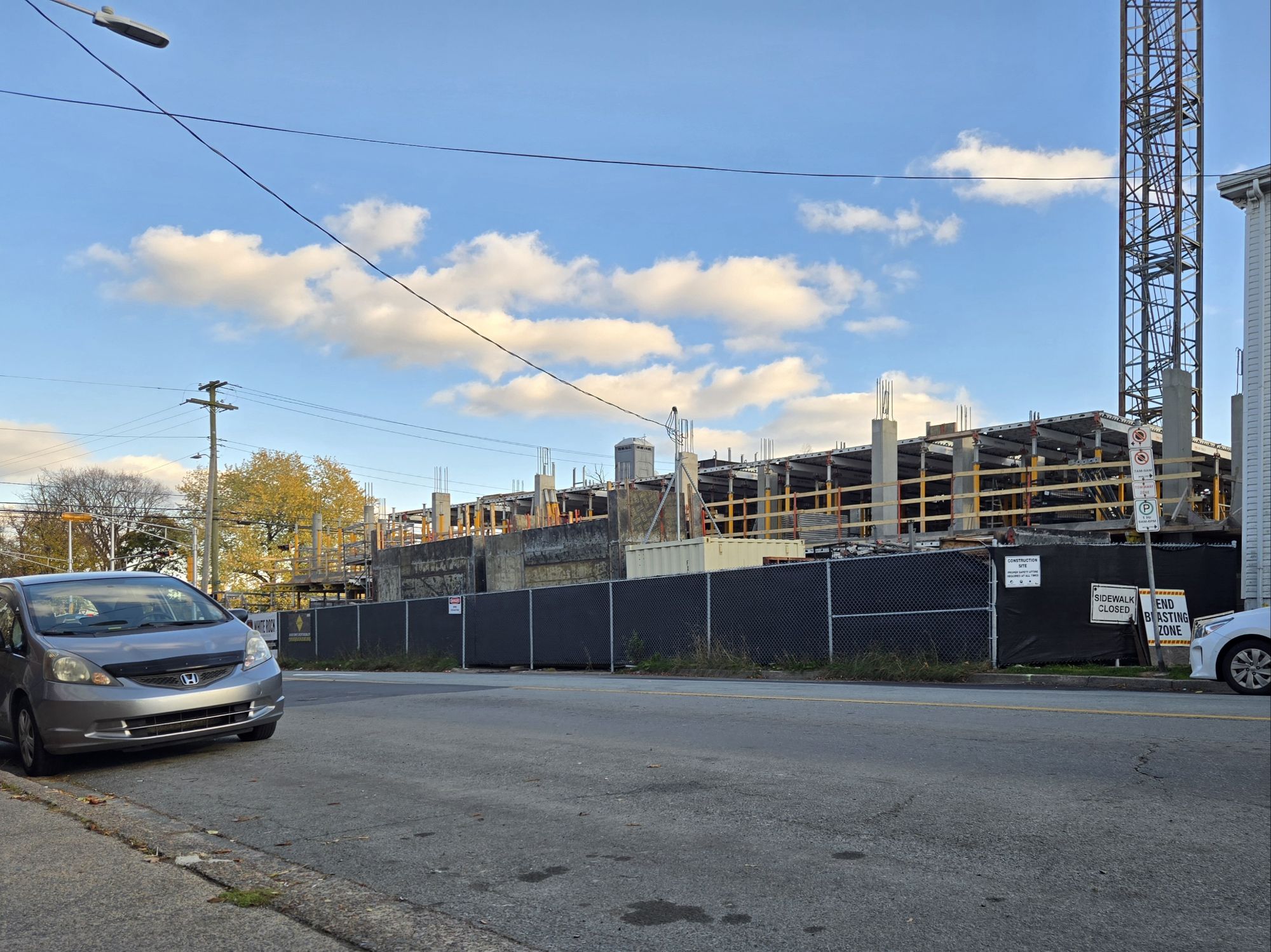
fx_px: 844
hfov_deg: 73.9
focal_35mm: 23
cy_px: 476
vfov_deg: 58.9
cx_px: 636
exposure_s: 1/714
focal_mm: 5.4
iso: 25
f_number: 1.8
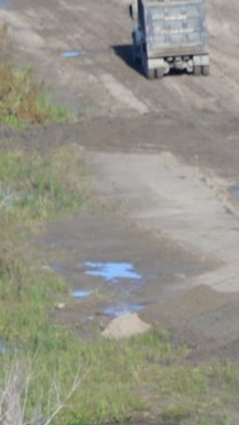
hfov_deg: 1.2
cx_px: 174
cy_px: -80
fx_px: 11902
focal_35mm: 1056
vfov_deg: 2.0
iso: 100
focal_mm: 190
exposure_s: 1/160
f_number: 9
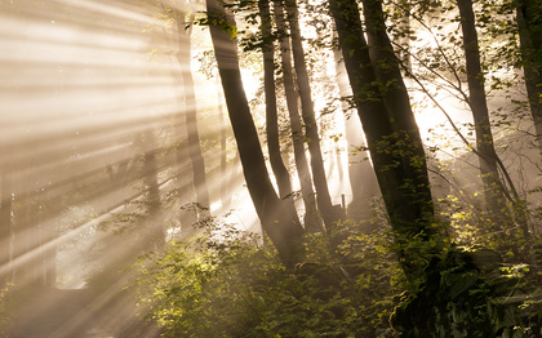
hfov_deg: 31.0
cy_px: 192
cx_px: 85
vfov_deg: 20.3
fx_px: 945
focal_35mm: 64
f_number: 11
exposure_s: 1/6
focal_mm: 22
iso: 200
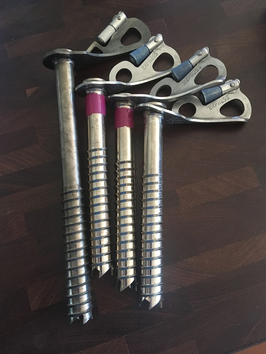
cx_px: 134
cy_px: 171
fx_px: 307
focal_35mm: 30
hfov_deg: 46.8
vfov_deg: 59.9
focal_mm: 4.15
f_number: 2.2
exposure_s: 1/20
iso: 200
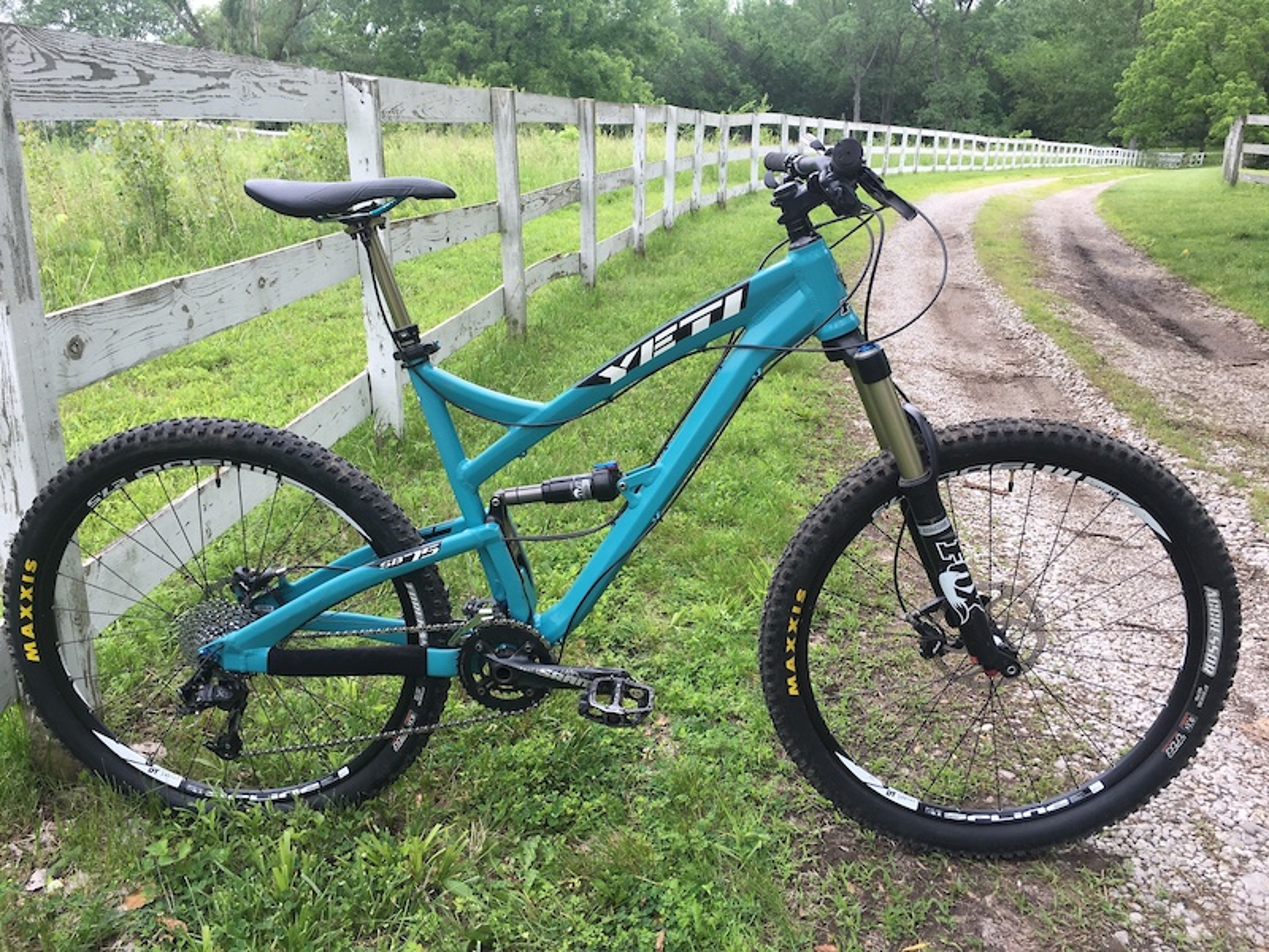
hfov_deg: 61.7
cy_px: 476
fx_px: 1063
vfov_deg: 48.2
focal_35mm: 29
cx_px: 634
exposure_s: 1/329
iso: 25
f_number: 2.2
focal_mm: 4.15
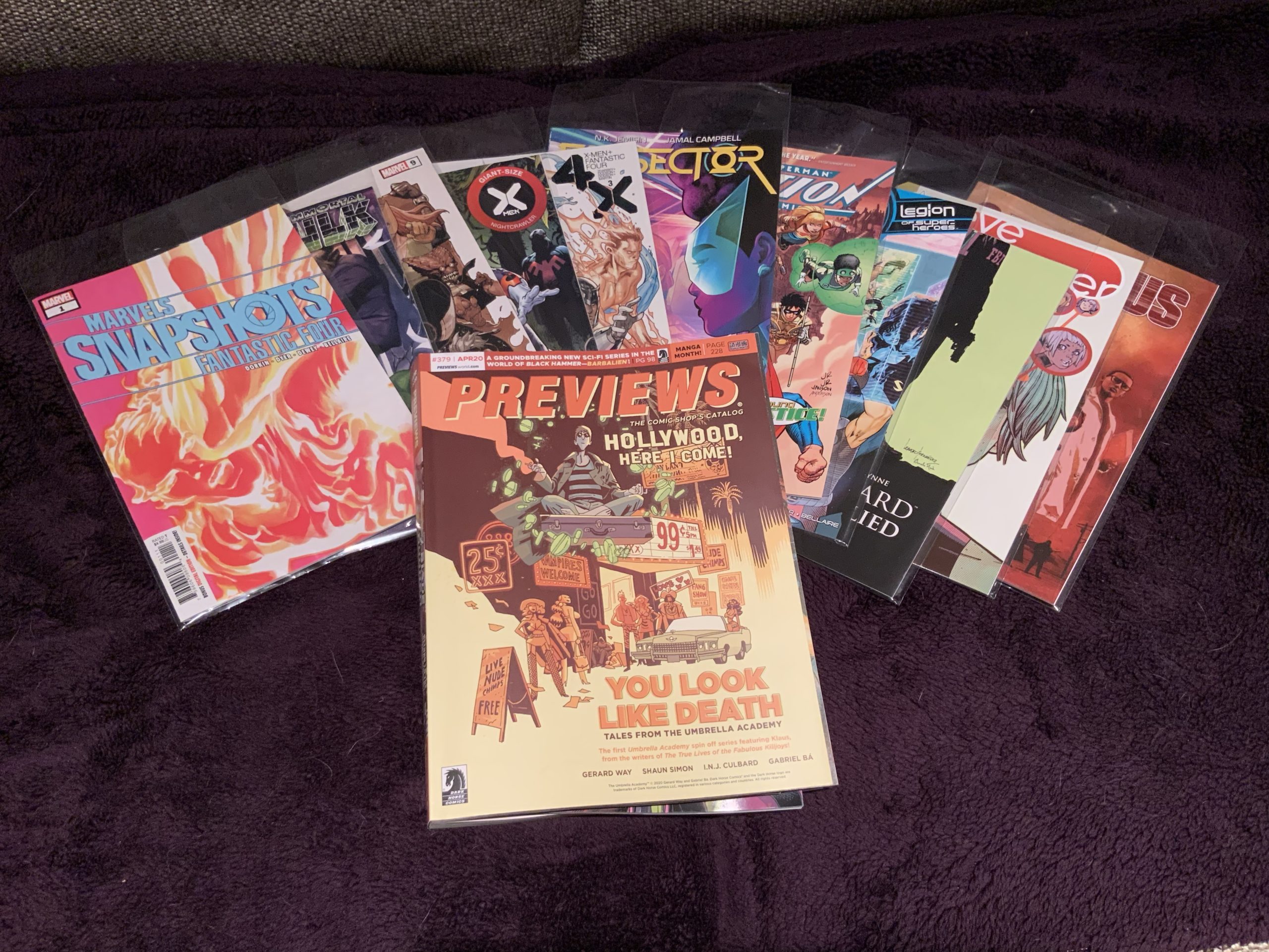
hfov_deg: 61.7
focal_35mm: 29
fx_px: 1063
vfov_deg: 48.2
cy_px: 476
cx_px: 634
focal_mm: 3
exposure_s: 1/60
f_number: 1.8
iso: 100
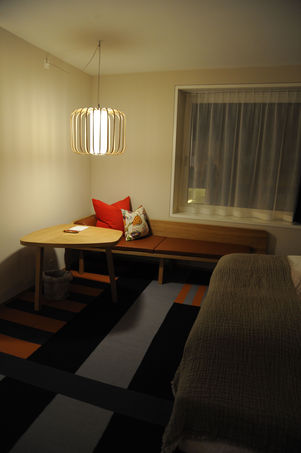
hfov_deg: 53.1
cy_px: 226
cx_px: 150
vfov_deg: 73.8
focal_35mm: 24
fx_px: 301
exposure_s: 1/13
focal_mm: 24
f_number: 5
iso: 1600
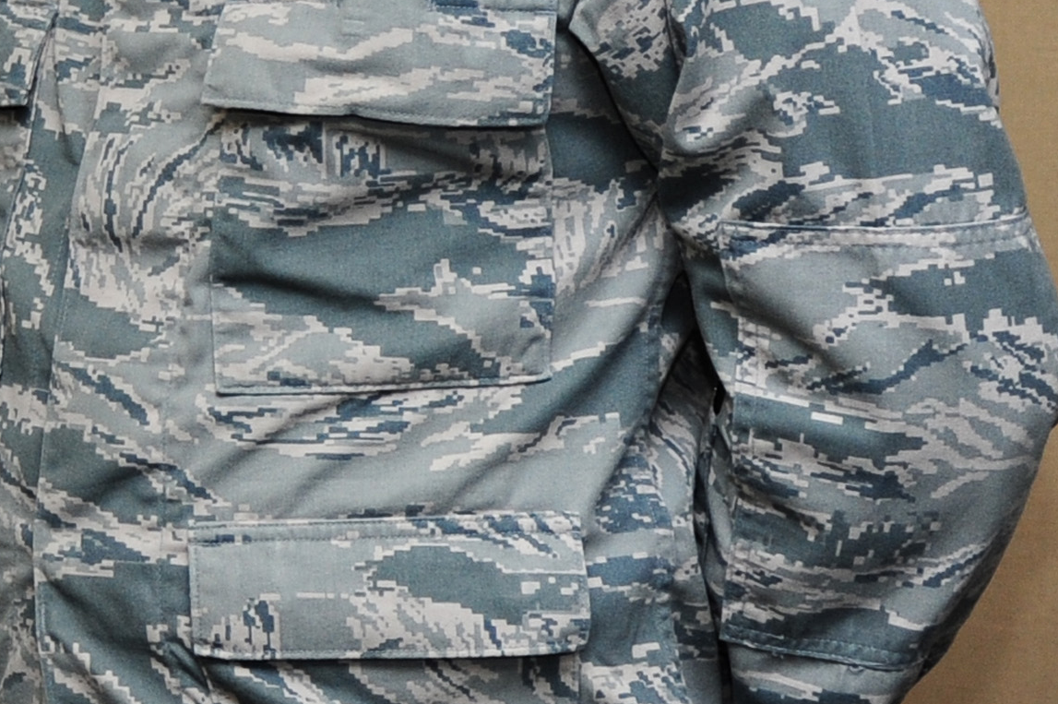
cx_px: -862
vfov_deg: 8.2
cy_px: 149
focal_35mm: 167
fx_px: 4904
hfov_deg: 11.4
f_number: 3.5
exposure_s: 1/250
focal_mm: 45
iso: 800
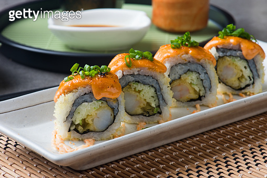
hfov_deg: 19.5
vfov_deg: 13.0
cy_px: 89
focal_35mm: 105
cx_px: 134
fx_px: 779
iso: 250
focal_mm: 105
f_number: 18
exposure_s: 1/160
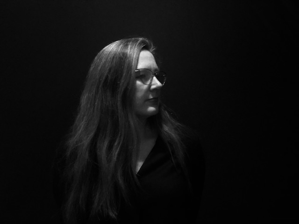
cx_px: 150
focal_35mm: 52
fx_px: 449
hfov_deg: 36.8
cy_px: 112
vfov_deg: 28.0
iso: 250
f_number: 2.4
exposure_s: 1/8
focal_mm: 6
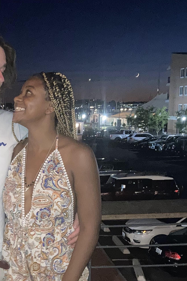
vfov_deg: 32.6
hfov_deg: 21.9
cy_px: 219
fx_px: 467
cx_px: 5
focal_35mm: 60
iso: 320
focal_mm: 3.99
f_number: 1.8
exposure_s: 1/4
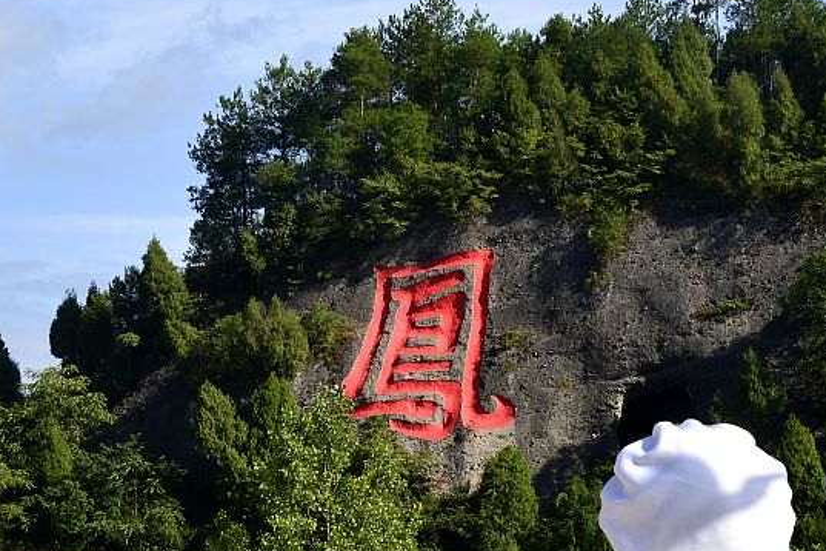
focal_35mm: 76
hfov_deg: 26.6
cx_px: 517
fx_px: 1744
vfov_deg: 17.9
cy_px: 223
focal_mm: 34
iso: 110
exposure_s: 1/125
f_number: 11
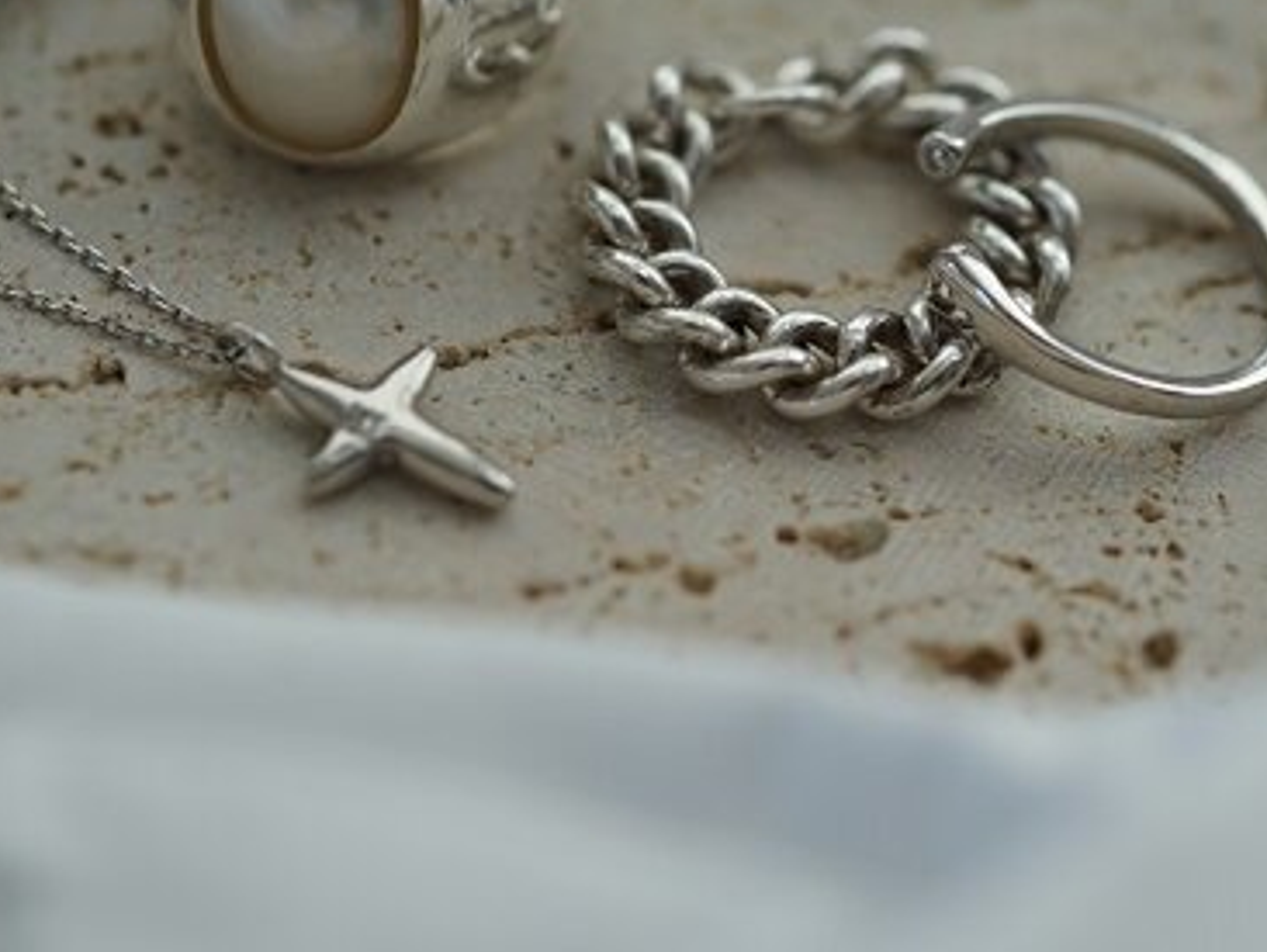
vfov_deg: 17.5
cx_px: 865
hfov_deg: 23.1
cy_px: 305
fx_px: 3077
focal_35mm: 84
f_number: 4
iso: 200
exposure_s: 1/160
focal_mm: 50
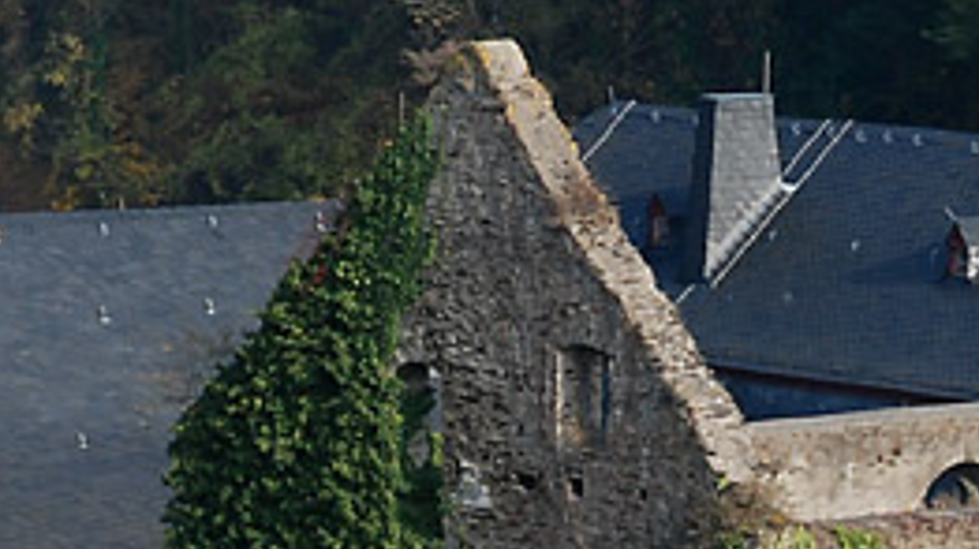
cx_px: 807
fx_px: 10922
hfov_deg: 5.1
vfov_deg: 2.9
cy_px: 816
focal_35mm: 421
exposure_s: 1/200
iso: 200
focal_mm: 70
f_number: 8
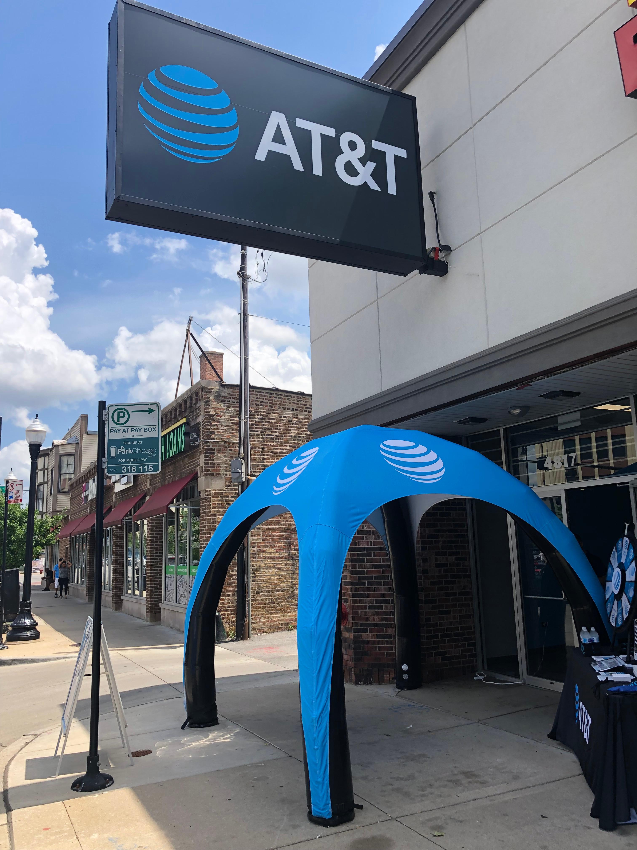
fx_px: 687
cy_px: 425
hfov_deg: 49.7
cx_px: 318
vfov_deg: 63.4
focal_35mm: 28
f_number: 1.8
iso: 20
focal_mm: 4
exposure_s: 1/1185
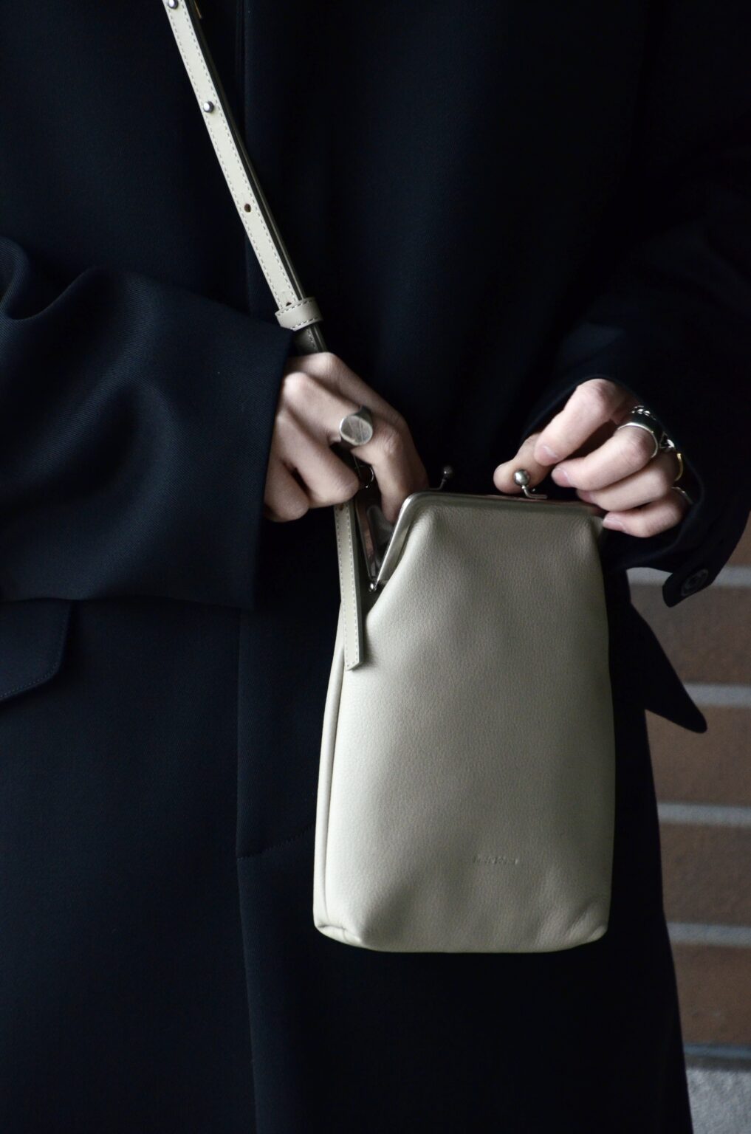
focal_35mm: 202
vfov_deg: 10.2
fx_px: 6366
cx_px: 376
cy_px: 567
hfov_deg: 6.8
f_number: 6
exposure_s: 1/100
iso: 1600
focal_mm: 135
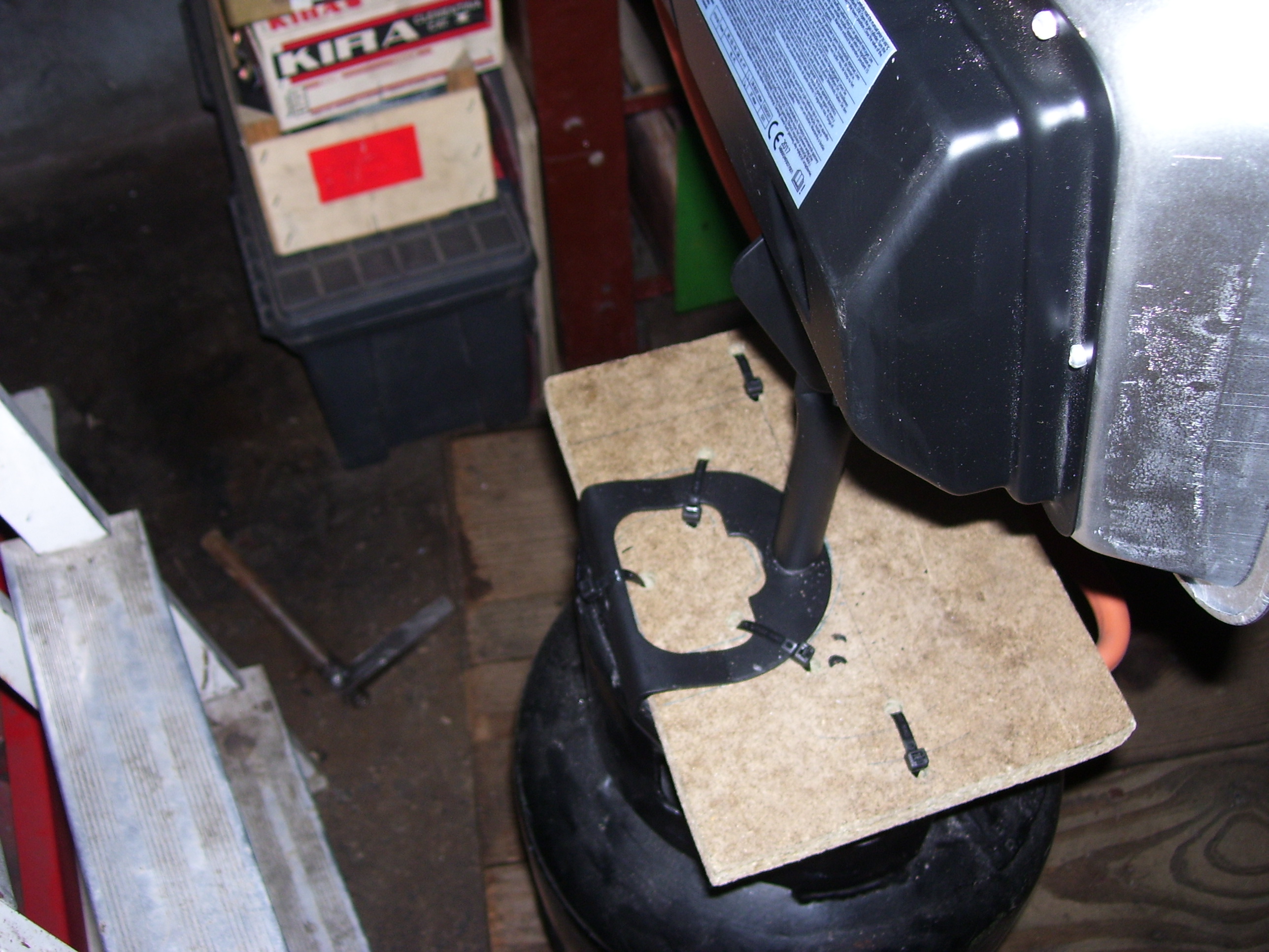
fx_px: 1356
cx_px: 634
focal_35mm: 37
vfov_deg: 38.7
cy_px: 476
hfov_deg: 50.1
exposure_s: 1/60
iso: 80
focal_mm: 6
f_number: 2.7
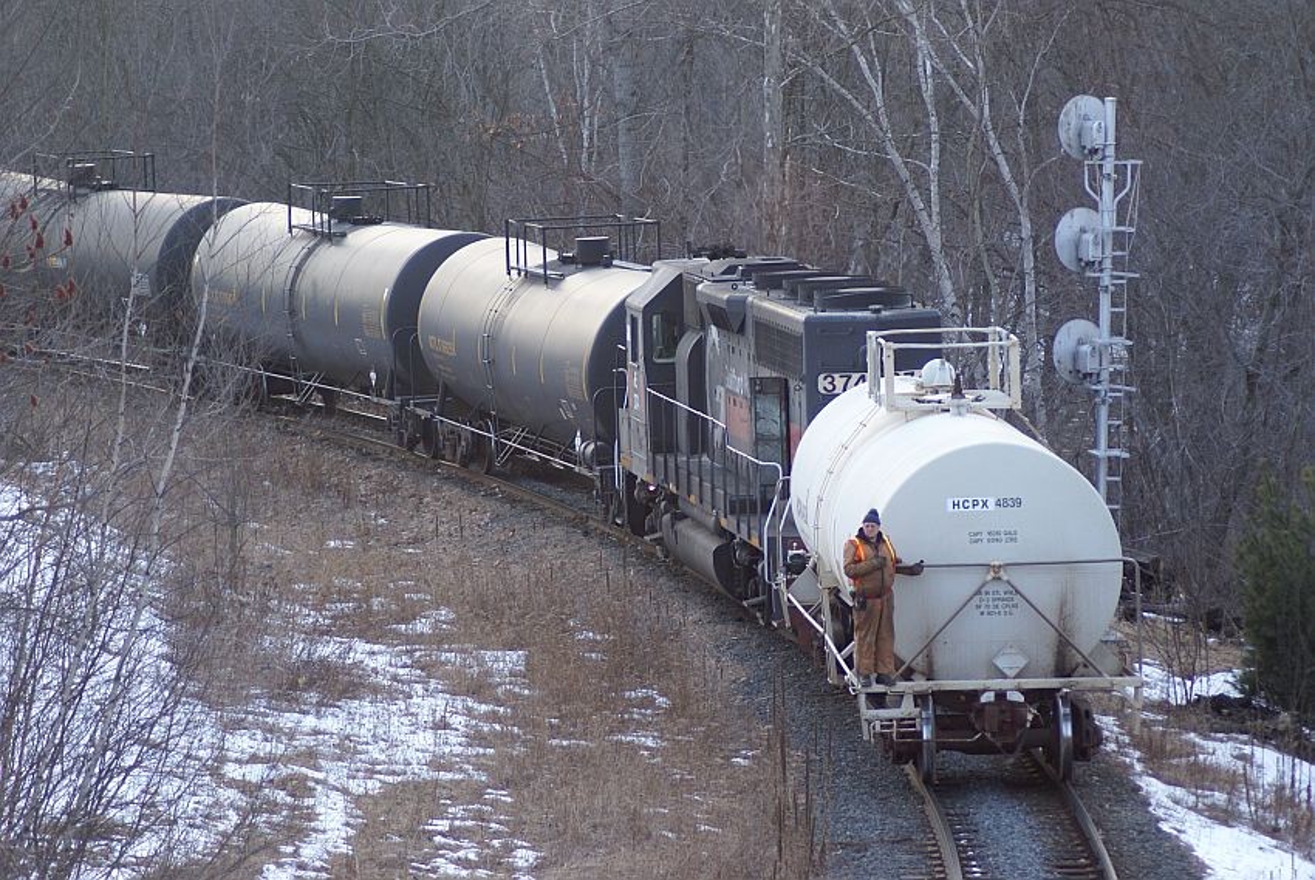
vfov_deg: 7.1
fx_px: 7131
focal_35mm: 195
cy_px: 440
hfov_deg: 10.5
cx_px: 658
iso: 250
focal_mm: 130
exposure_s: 1/100
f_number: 4
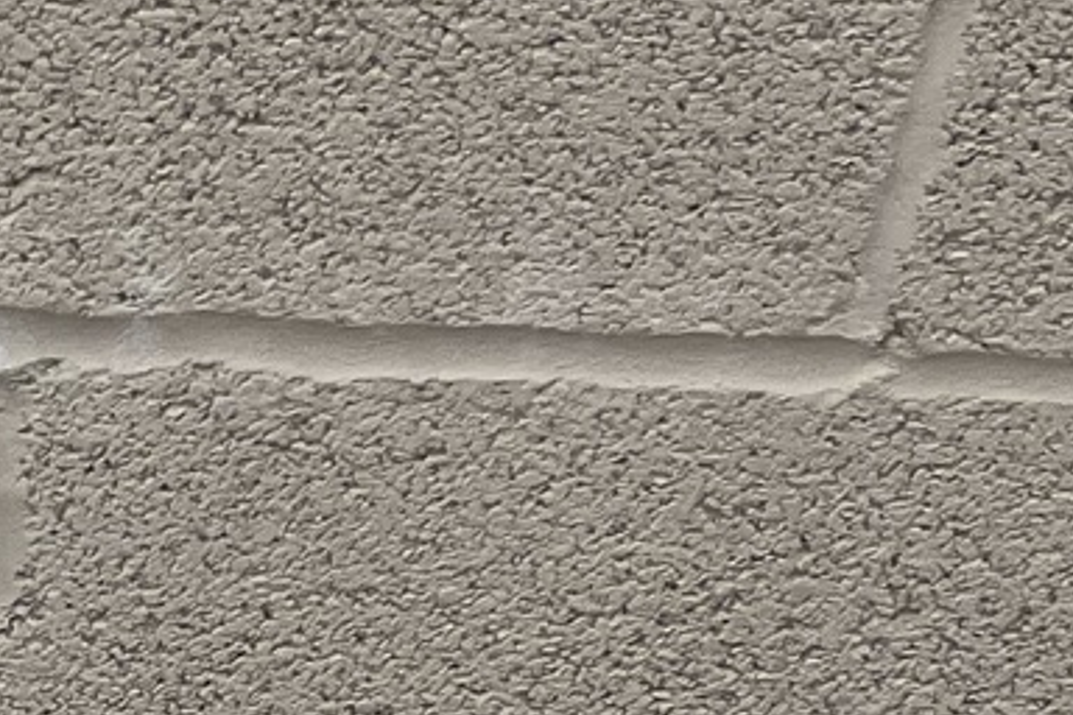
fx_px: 4202
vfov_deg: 8.6
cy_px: 1916
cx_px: -1308
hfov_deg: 12.2
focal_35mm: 141
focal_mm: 5.1
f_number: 1.6
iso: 50
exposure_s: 1/906
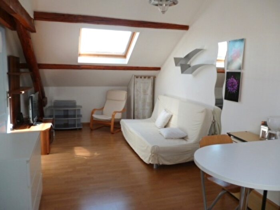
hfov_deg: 63.4
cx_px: 140
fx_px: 226
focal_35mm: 28
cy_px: 105
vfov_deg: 49.7
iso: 100
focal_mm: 5
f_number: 3.1
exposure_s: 1/60
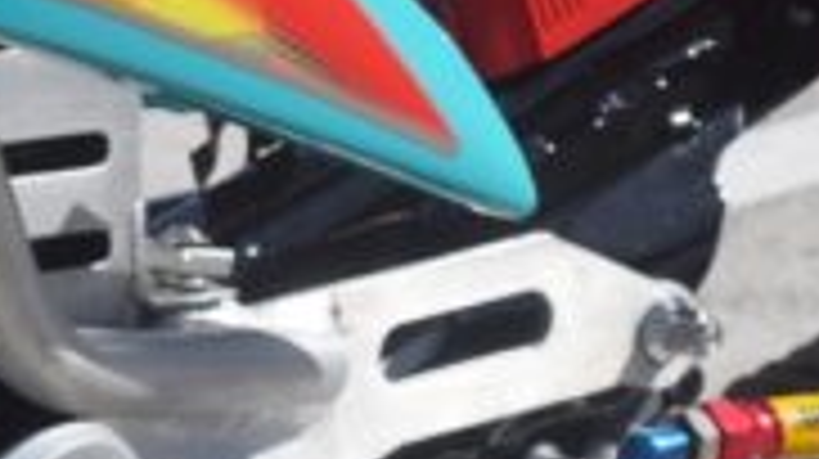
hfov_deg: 7.4
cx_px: -482
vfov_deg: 4.2
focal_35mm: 285
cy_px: 783
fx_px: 6178
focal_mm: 55
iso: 200
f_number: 11
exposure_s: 1/500
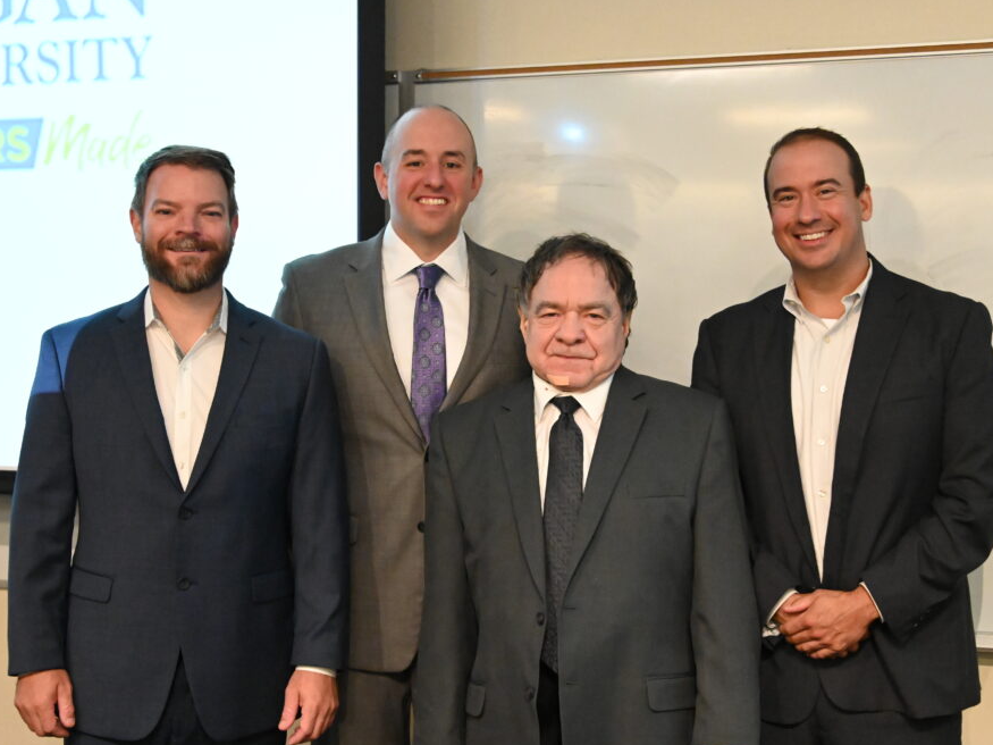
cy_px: 374
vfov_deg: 27.0
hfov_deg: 35.5
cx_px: 512
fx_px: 1549
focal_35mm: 54
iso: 20000
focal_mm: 48
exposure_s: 1/400
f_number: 4.2
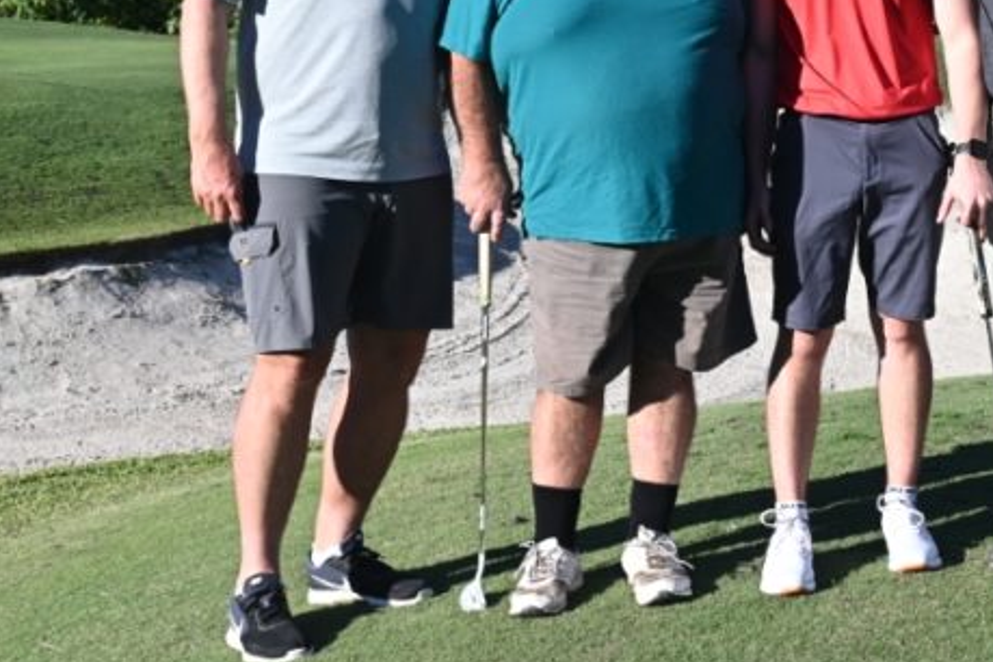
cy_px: -5
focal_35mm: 87
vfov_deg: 15.4
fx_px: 2400
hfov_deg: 23.2
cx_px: 710
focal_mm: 26
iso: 400
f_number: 5.6
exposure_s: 1/1600
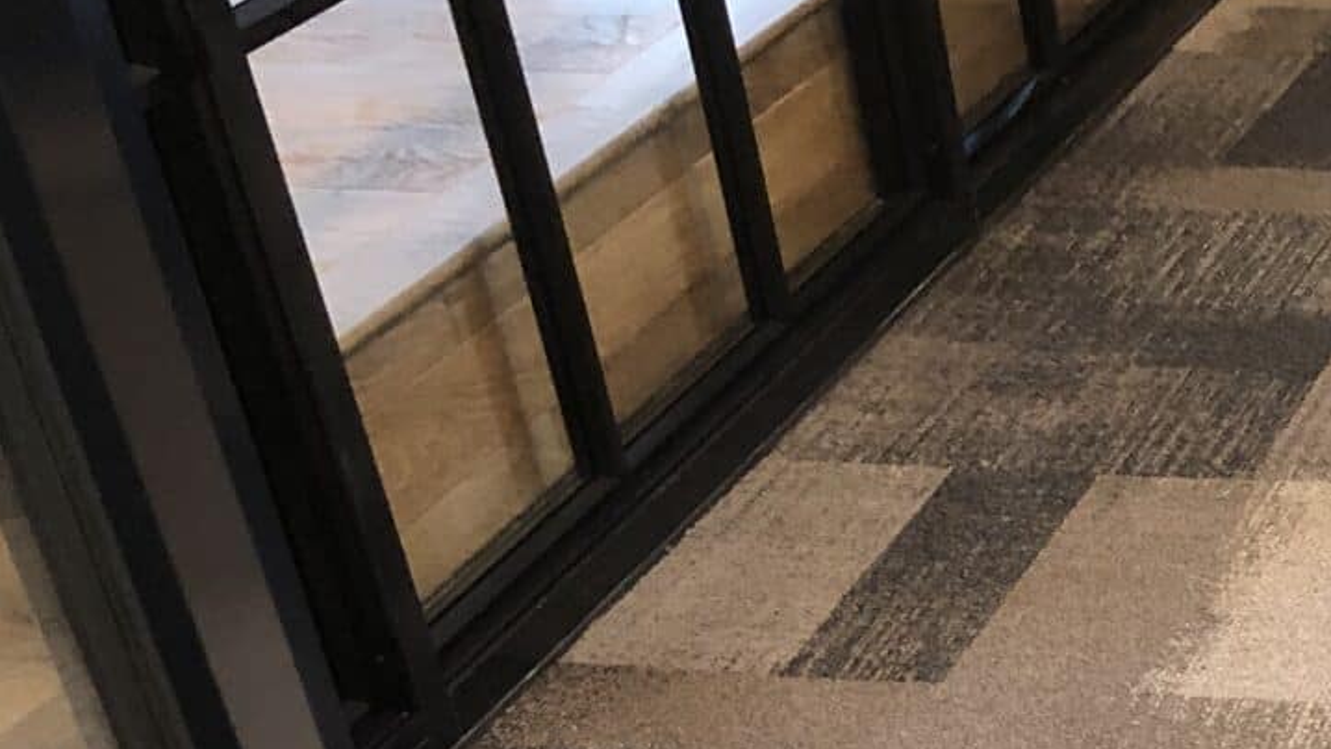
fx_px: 3071
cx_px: 1807
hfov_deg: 21.7
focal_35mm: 87
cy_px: 1290
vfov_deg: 12.8
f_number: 1.8
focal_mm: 3.99
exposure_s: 1/15
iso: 80
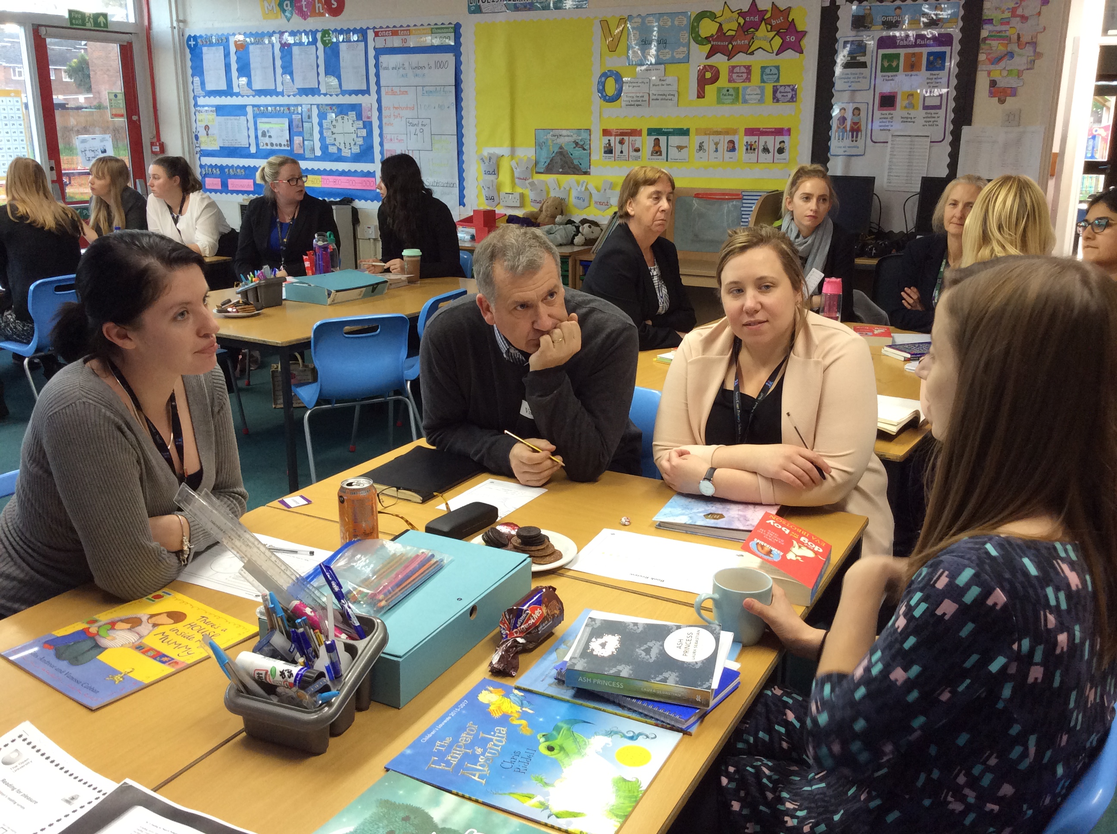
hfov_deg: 56.9
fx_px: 1031
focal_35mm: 32
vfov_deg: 44.1
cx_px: 558
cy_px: 417
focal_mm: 3.3
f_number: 2.4
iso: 64
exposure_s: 1/25
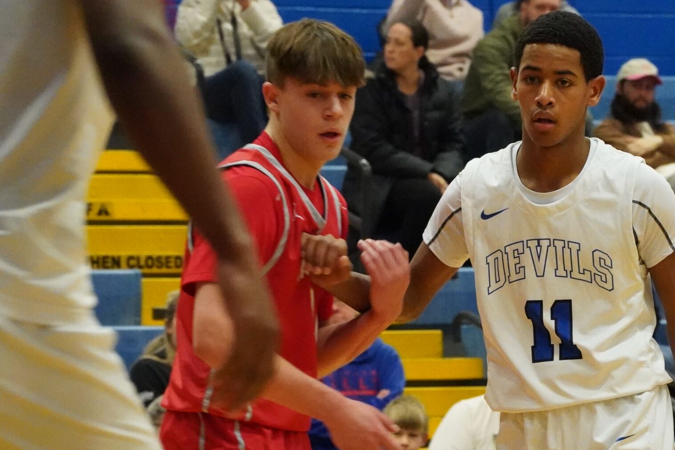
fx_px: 6319
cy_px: 278
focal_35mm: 337
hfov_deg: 6.1
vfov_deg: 4.1
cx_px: 363
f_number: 11
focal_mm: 167
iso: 20000
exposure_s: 1/125
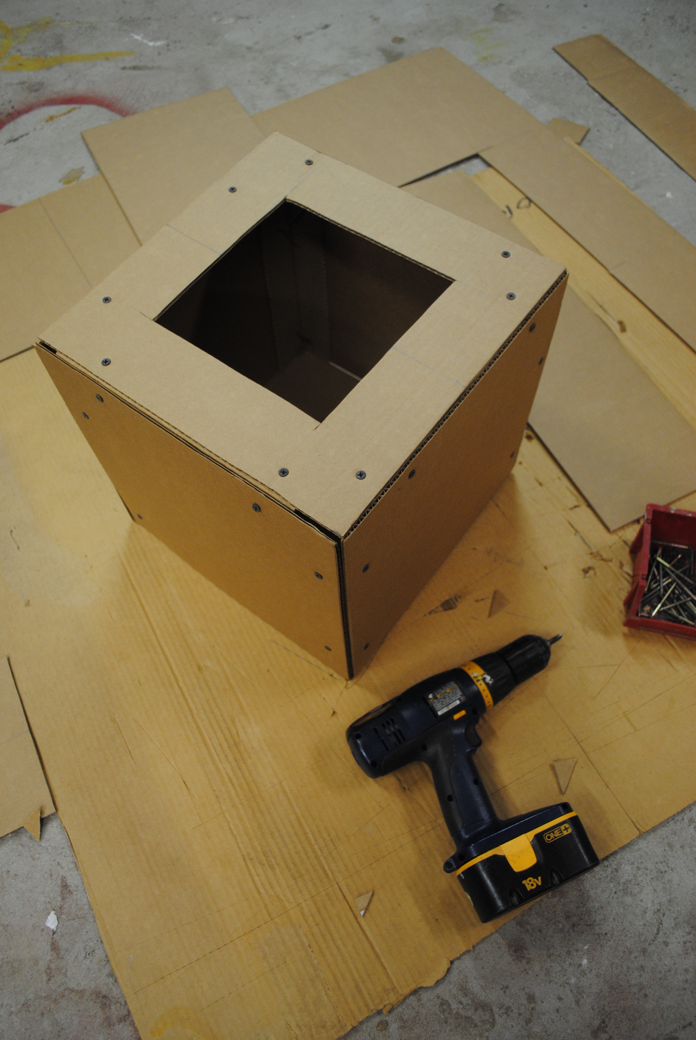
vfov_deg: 67.3
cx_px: 348
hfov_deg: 48.0
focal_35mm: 27
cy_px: 520
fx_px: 781
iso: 450
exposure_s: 1/30
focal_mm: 18
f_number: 3.5
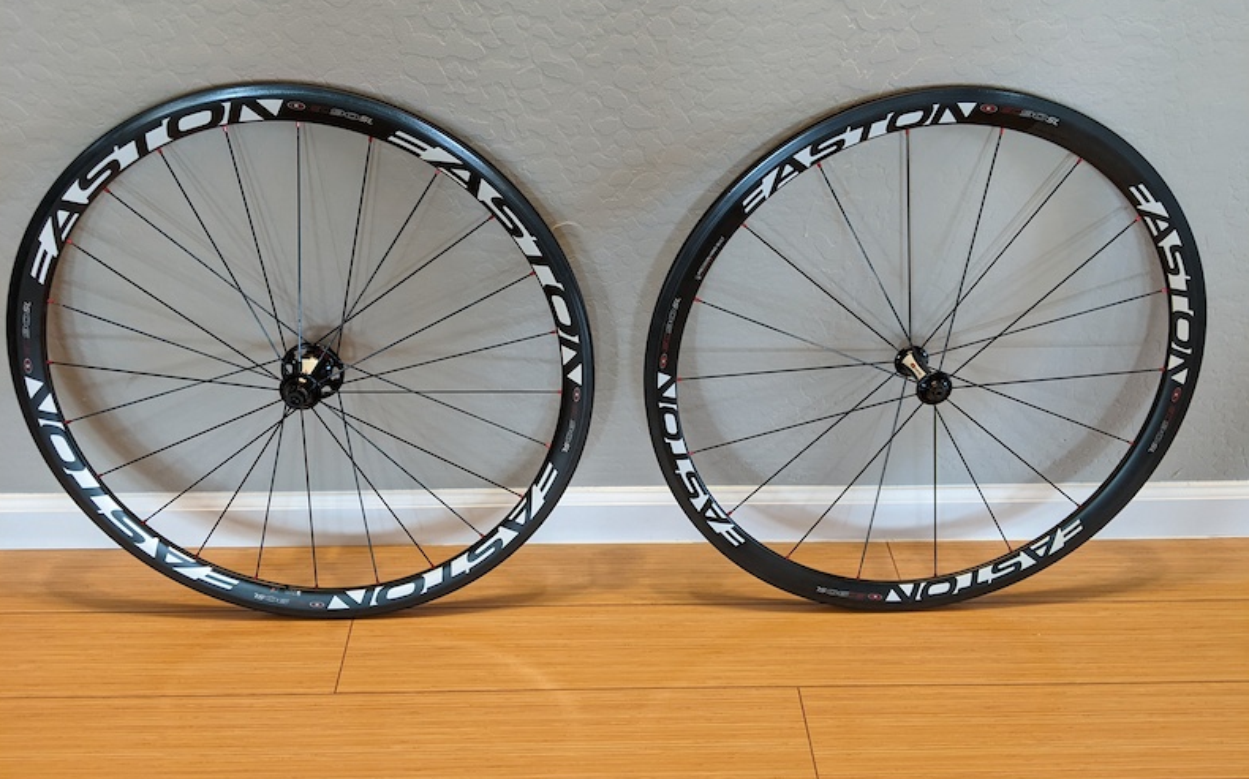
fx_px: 987
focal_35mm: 29
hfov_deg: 64.7
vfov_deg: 43.1
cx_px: 621
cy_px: 376
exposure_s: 1/24
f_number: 1.8
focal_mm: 4.44
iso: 182
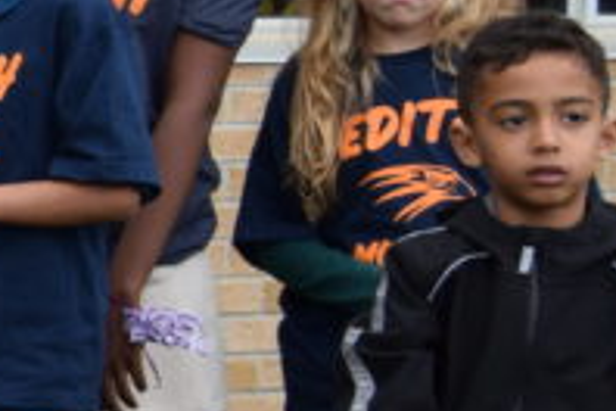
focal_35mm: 259
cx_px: -874
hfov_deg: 7.4
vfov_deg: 5.3
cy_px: 184
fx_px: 4431
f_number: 8
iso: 400
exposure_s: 1/250
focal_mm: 32
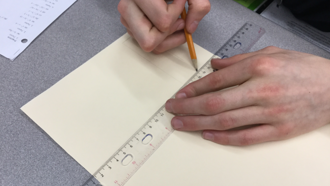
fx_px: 298
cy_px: 101
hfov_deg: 58.0
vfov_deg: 34.6
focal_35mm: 34
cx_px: 164
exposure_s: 1/30
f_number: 2.4
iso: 64
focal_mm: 3.3
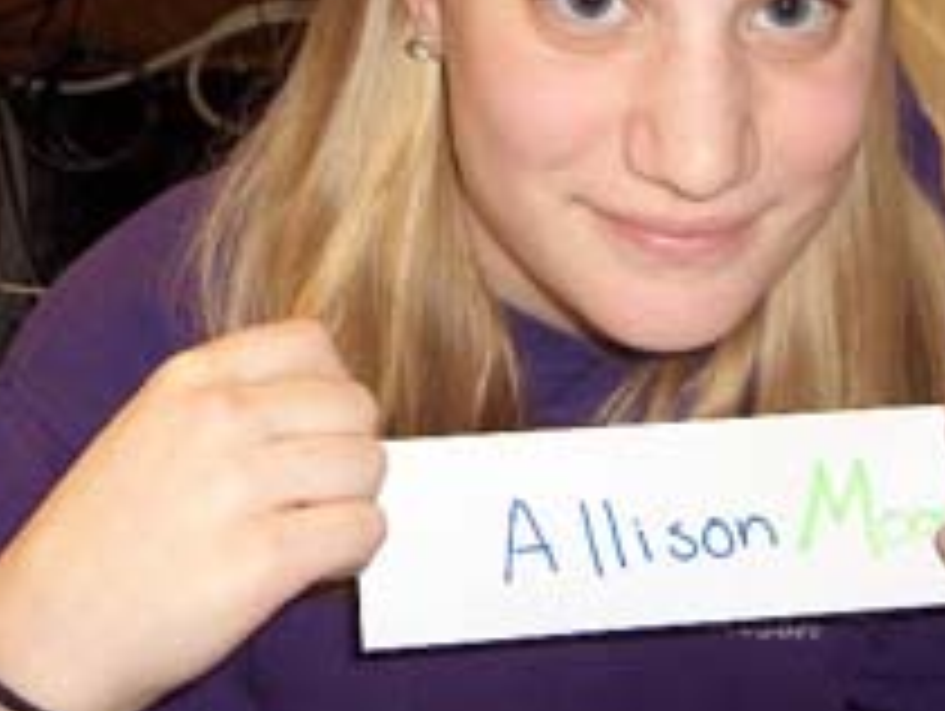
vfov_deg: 22.5
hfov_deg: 29.7
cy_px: 223
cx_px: 567
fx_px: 1776
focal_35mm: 65
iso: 100
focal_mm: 8
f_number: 2.8
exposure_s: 1/60
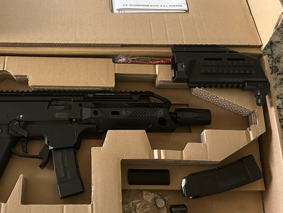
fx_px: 384
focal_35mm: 47
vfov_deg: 30.7
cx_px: 102
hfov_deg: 40.1
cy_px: 70
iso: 500
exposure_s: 1/45
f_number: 1.5
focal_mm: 5.7
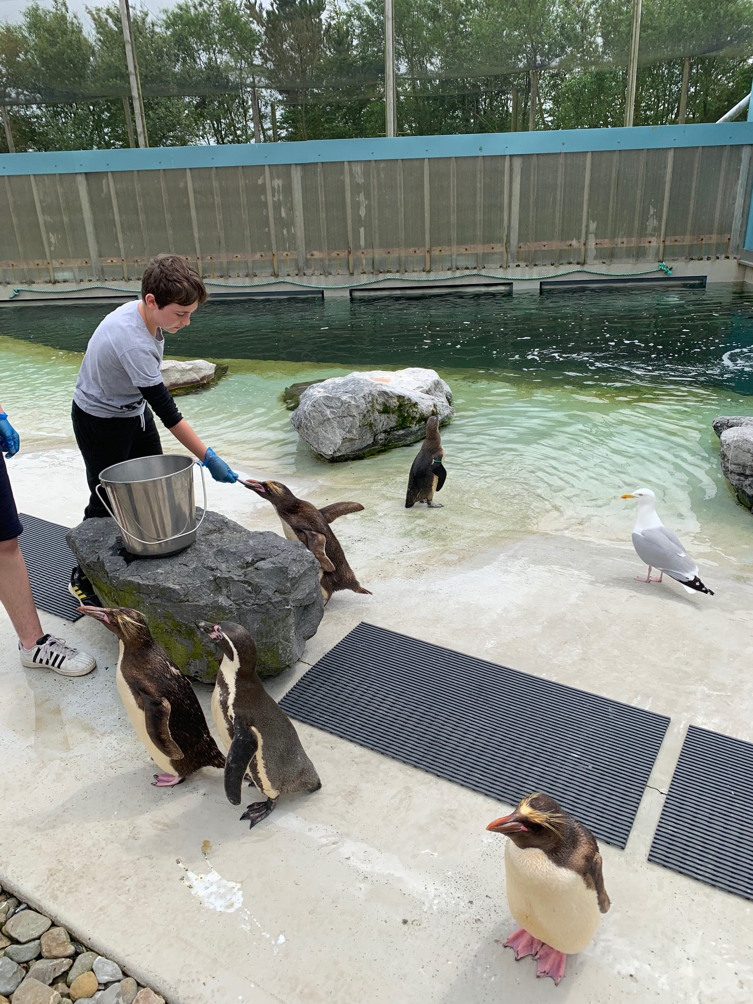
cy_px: 502
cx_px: 376
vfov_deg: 67.3
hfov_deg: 53.1
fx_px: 754
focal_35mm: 26
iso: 25
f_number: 1.8
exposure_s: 1/1718
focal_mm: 4.25
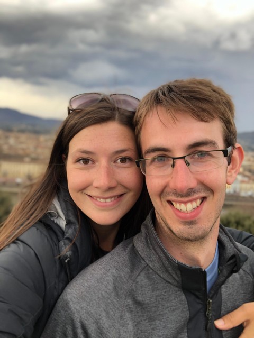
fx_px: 313
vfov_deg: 56.8
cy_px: 169
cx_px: 127
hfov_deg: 44.2
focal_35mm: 32
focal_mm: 2.87
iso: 25
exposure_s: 1/60
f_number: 2.2
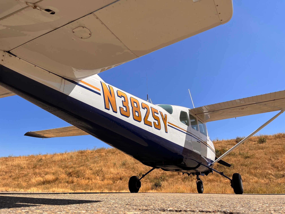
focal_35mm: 26
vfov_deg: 53.1
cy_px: 107
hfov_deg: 67.3
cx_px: 142
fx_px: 214
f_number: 1.6
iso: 50
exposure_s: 1/3876
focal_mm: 5.1
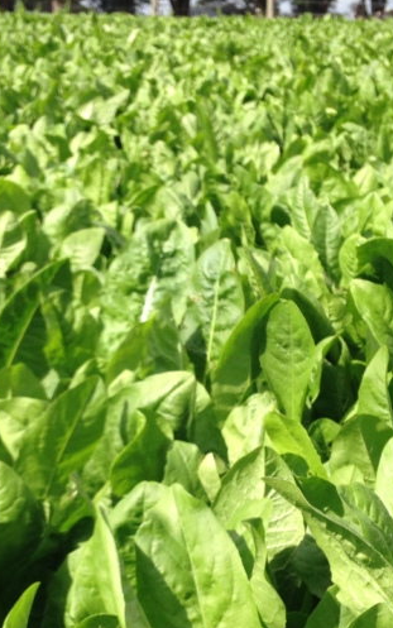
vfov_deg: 28.4
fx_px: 1233
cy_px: 409
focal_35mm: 72
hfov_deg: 18.1
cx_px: 206
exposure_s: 1/1022
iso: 50
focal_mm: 4.12
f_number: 2.4
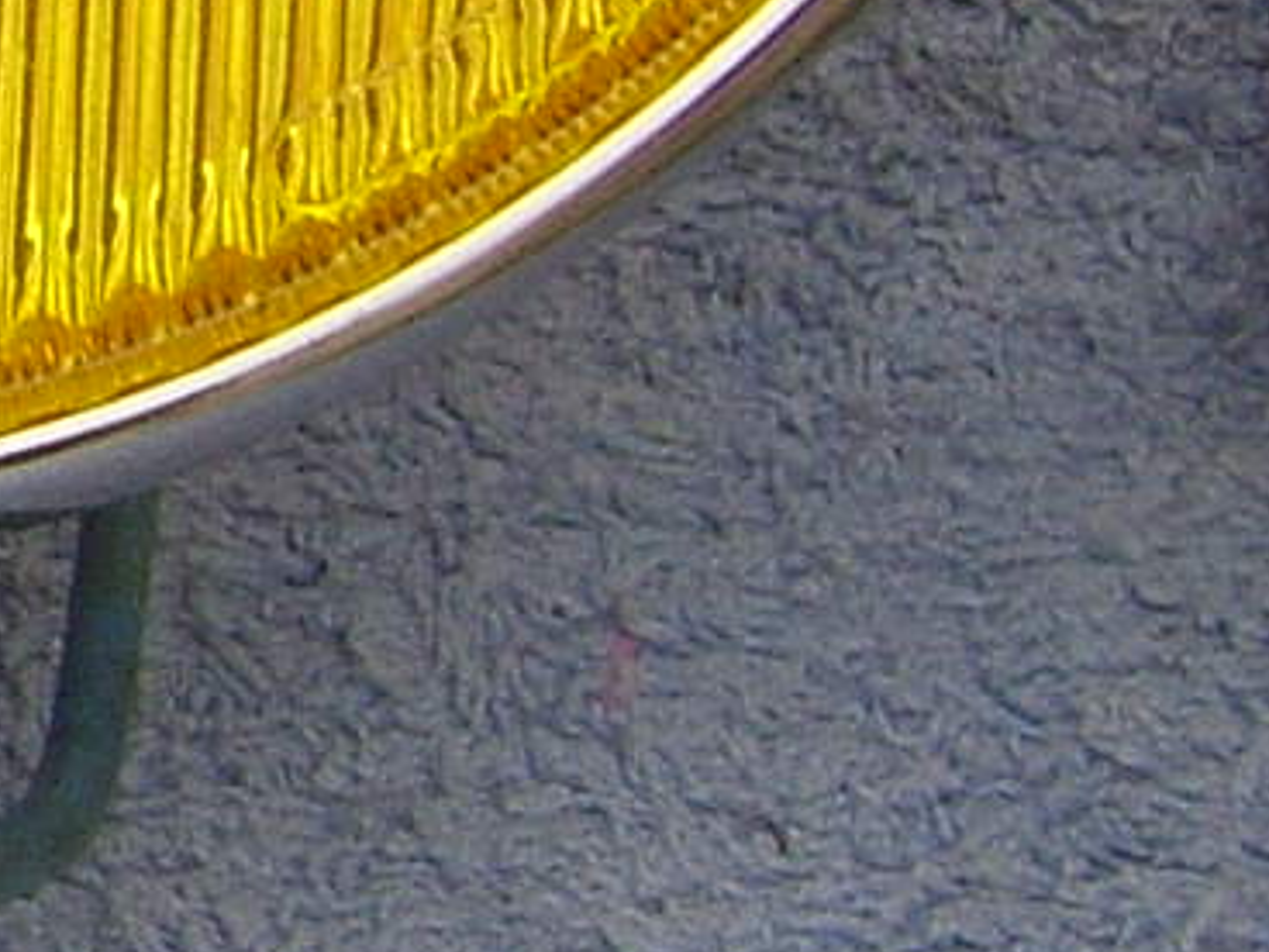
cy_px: 48
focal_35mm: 268
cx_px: -2290
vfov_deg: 5.5
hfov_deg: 6.8
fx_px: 9825
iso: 50
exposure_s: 1/100
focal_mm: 7.8
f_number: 4.5
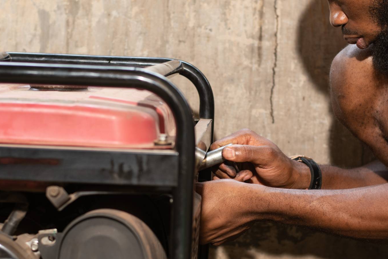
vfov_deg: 13.7
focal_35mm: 100
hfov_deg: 20.4
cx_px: 188
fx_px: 1078
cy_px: 149
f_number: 3.5
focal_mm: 50
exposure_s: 1/125
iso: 200
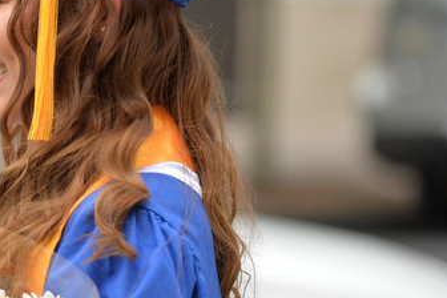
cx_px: -24
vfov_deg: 3.2
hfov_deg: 4.7
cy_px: 150
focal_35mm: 434
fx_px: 5388
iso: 3200
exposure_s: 1/2500
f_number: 6.3
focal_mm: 190
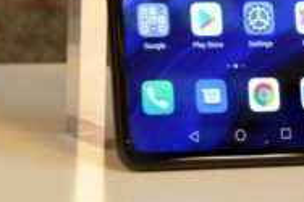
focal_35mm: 264
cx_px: 50
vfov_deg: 5.2
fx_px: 2224
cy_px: -90
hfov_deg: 7.8
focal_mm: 55
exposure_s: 1/80
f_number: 10
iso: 1600
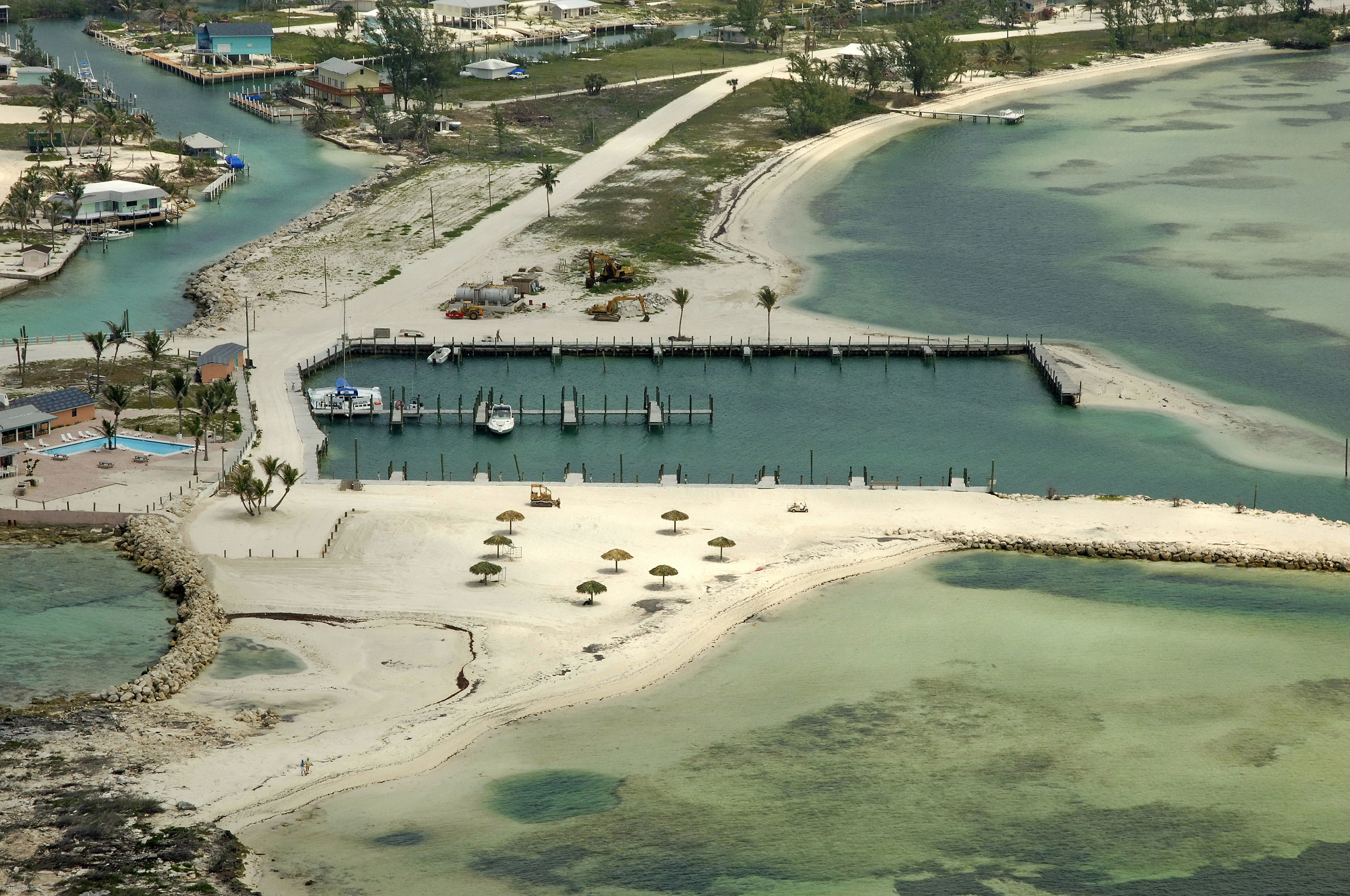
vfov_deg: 12.1
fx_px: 4214
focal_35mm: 112
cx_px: 675
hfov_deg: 18.2
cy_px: 448
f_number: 11
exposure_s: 1/1000
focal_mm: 75
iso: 400
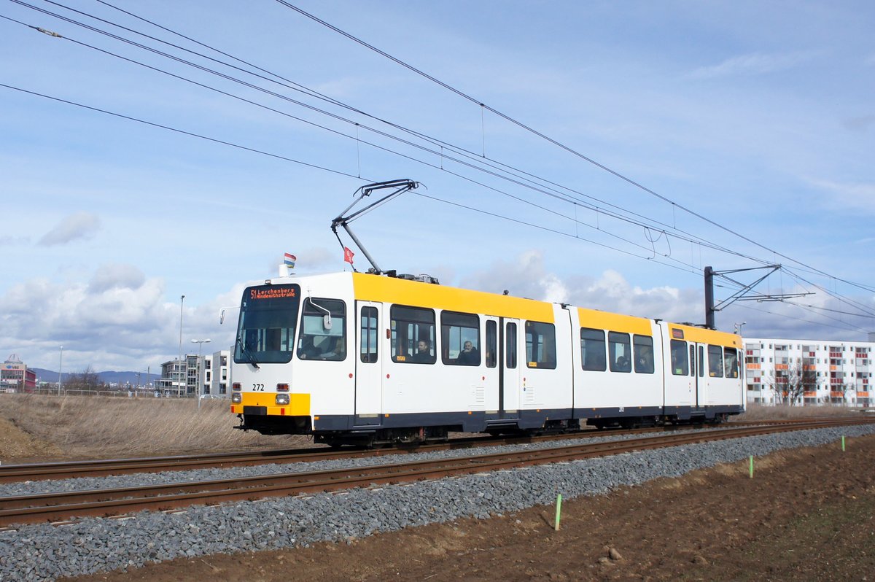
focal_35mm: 27
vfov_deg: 47.9
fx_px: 656
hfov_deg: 67.4
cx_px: 438
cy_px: 291
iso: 400
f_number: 5
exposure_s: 1/2000
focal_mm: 18
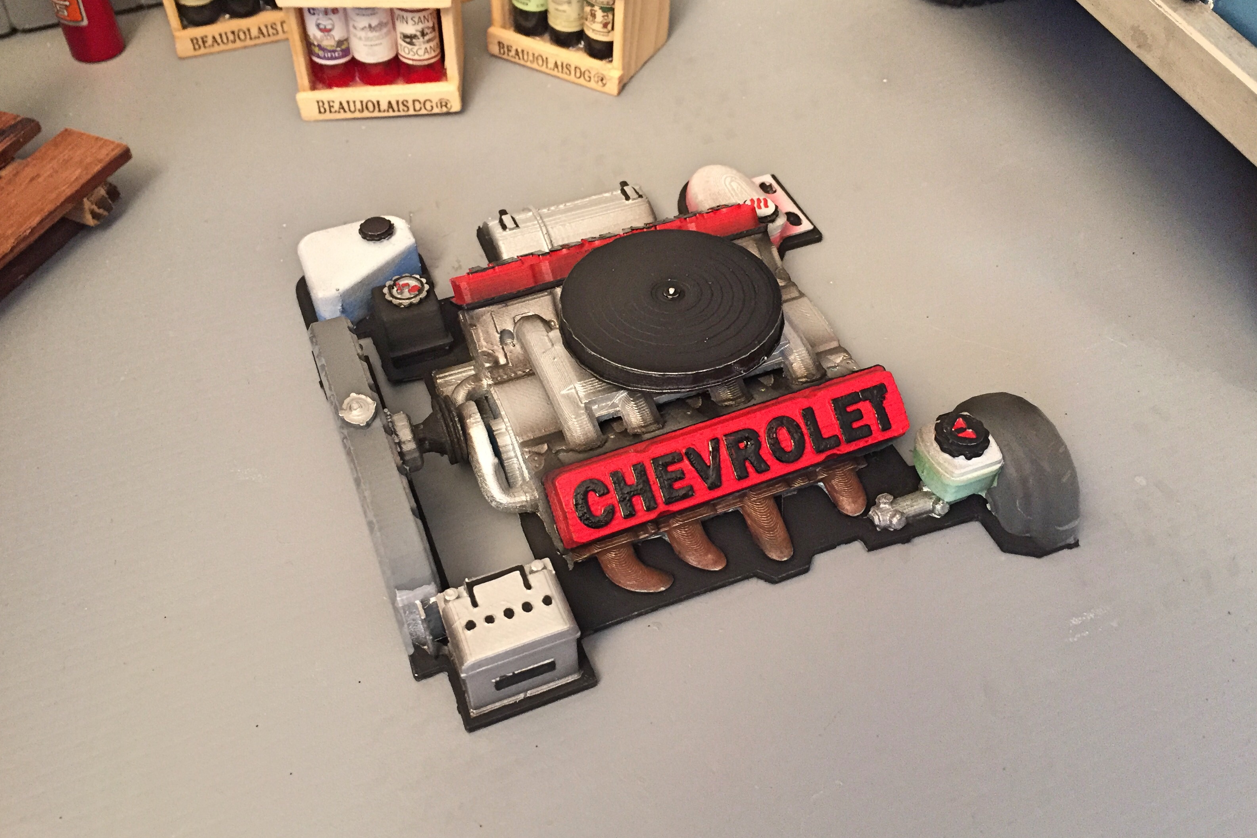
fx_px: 1082
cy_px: 396
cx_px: 640
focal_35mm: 31
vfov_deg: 42.3
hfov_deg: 60.3
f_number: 2.2
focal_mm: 4.15
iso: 250
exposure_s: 1/33
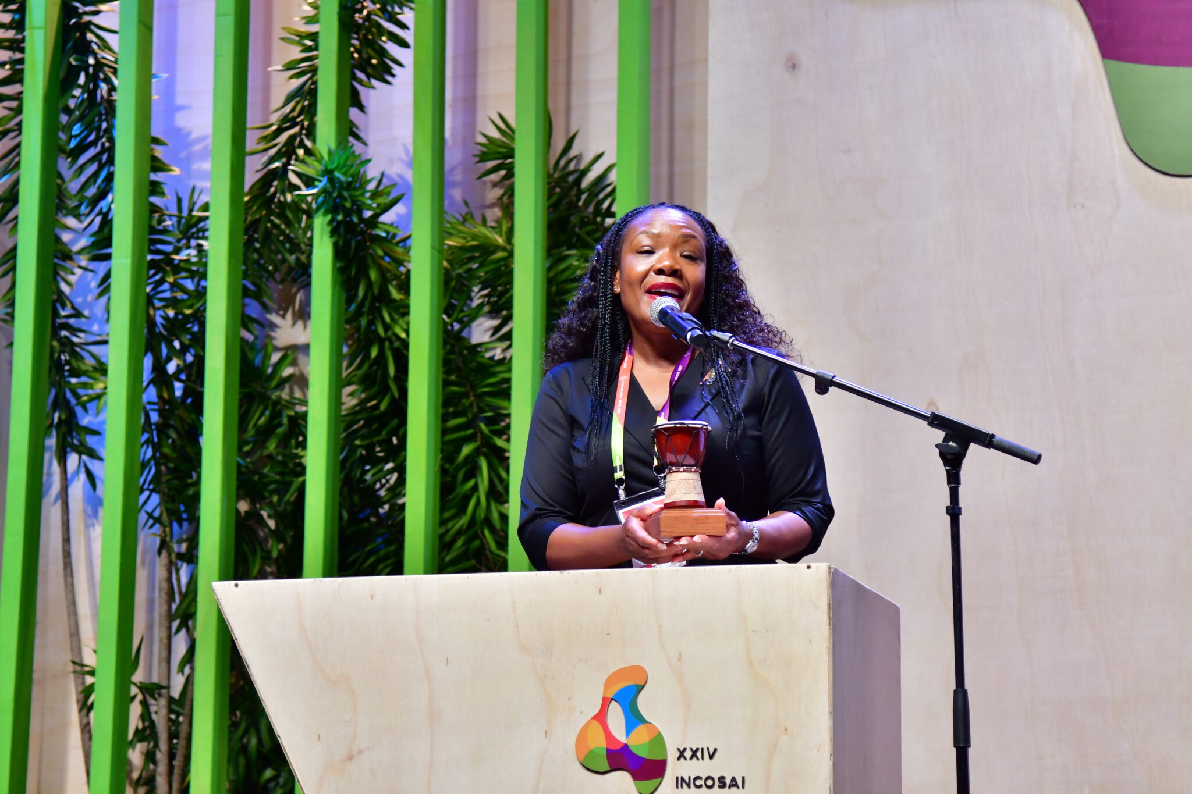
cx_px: 596
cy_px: 397
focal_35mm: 117
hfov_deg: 17.5
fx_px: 3873
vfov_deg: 11.7
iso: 1400
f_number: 4
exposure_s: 1/125
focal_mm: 78
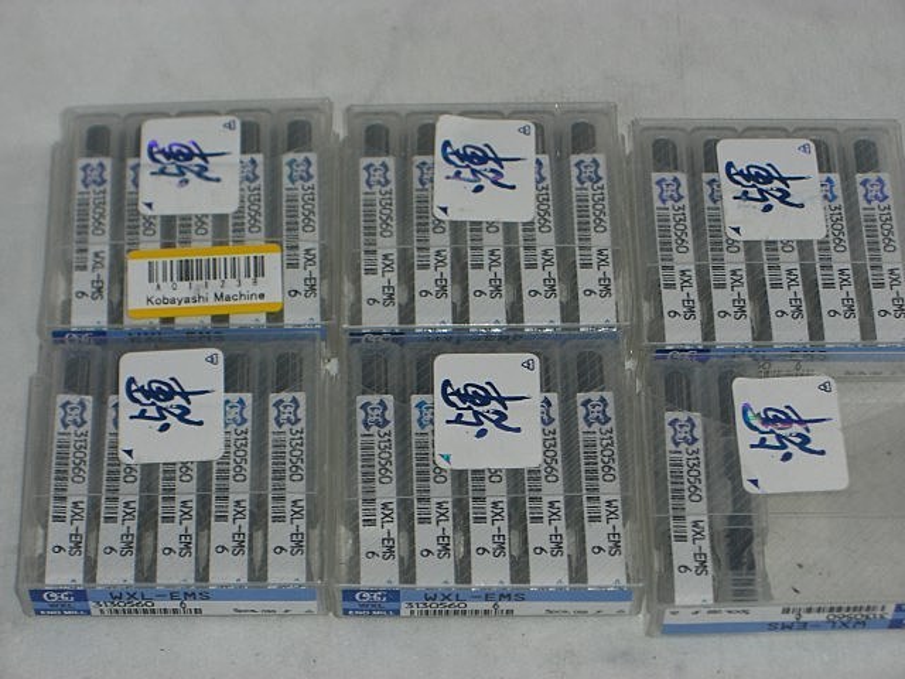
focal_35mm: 114
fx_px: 2980
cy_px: 340
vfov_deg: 13.0
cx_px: 452
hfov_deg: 17.3
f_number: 5.2
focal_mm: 18.6
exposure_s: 1/60
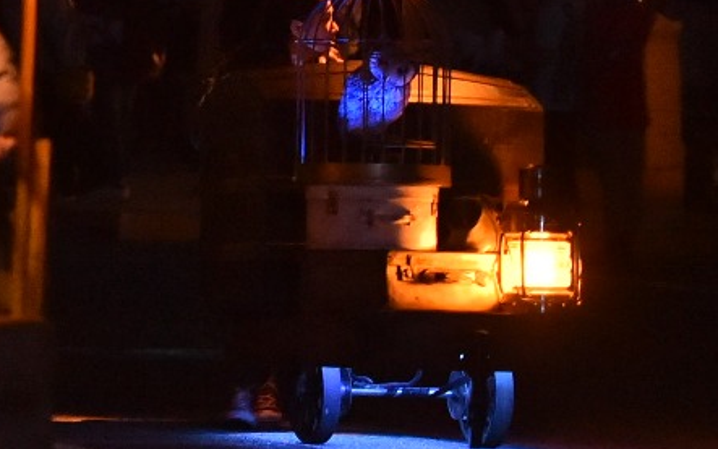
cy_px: -180
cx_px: -455
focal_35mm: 486
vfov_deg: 2.7
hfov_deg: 4.3
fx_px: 9511
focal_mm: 130
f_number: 2.8
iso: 8000
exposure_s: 1/100
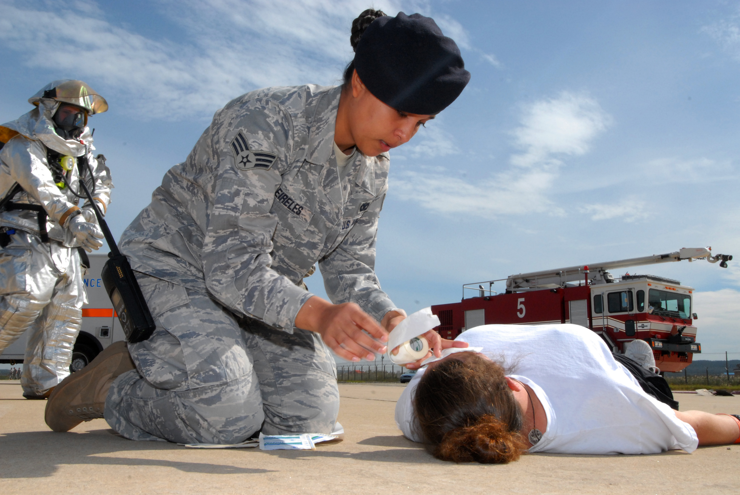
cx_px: 370
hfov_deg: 53.1
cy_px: 248
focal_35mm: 36
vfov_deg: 37.0
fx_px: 741
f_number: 22
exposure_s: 1/250
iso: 640
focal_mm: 24
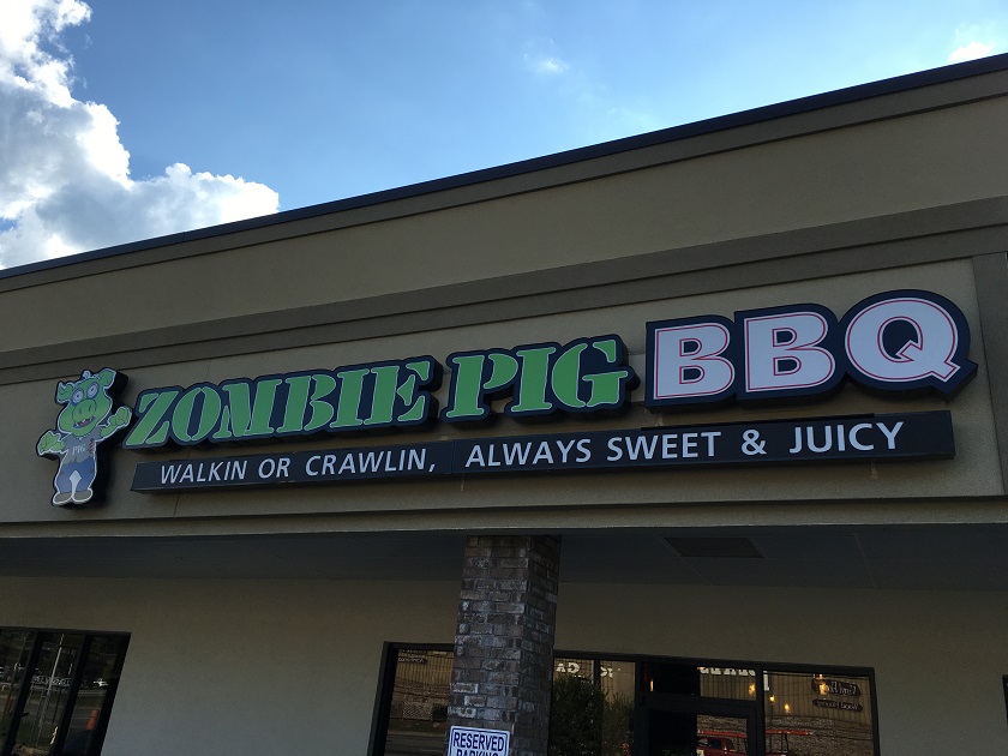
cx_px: 504
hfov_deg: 61.7
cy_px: 378
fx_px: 844
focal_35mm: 29
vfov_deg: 48.2
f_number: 2.2
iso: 25
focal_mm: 4.15
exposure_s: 1/950
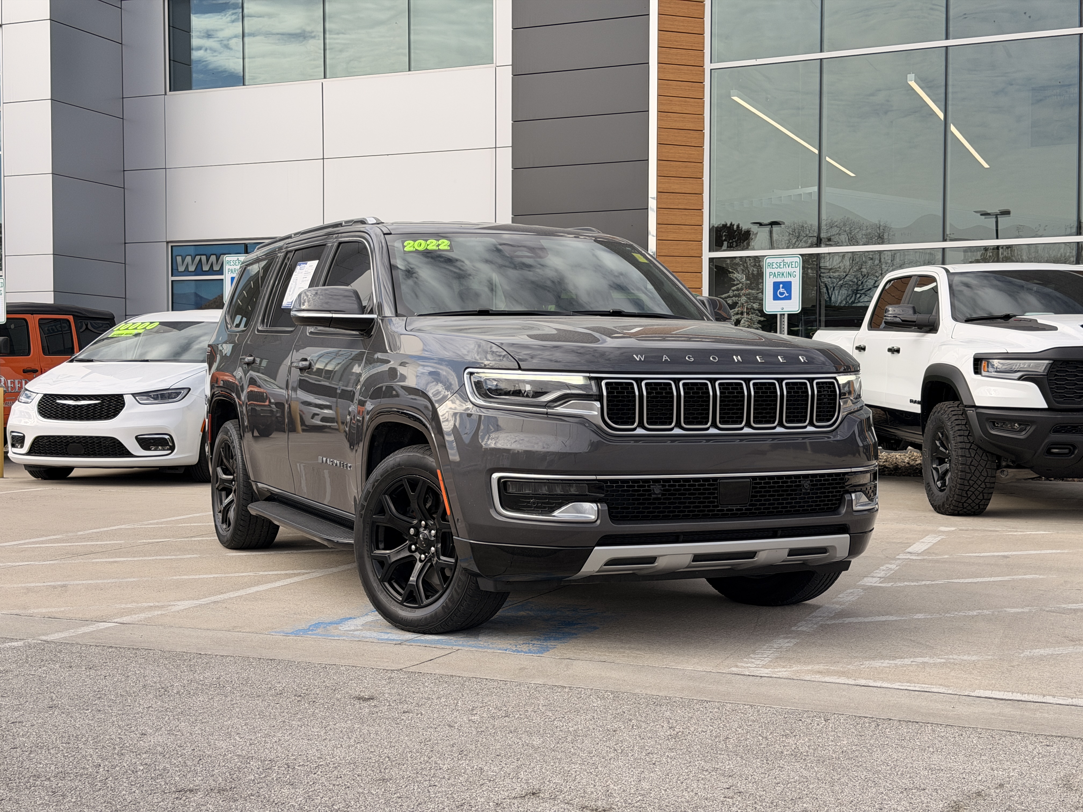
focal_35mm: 48
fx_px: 1502
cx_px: 542
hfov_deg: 39.7
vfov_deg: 30.3
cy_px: 406
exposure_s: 1/2667
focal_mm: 6.76
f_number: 1.78
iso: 64
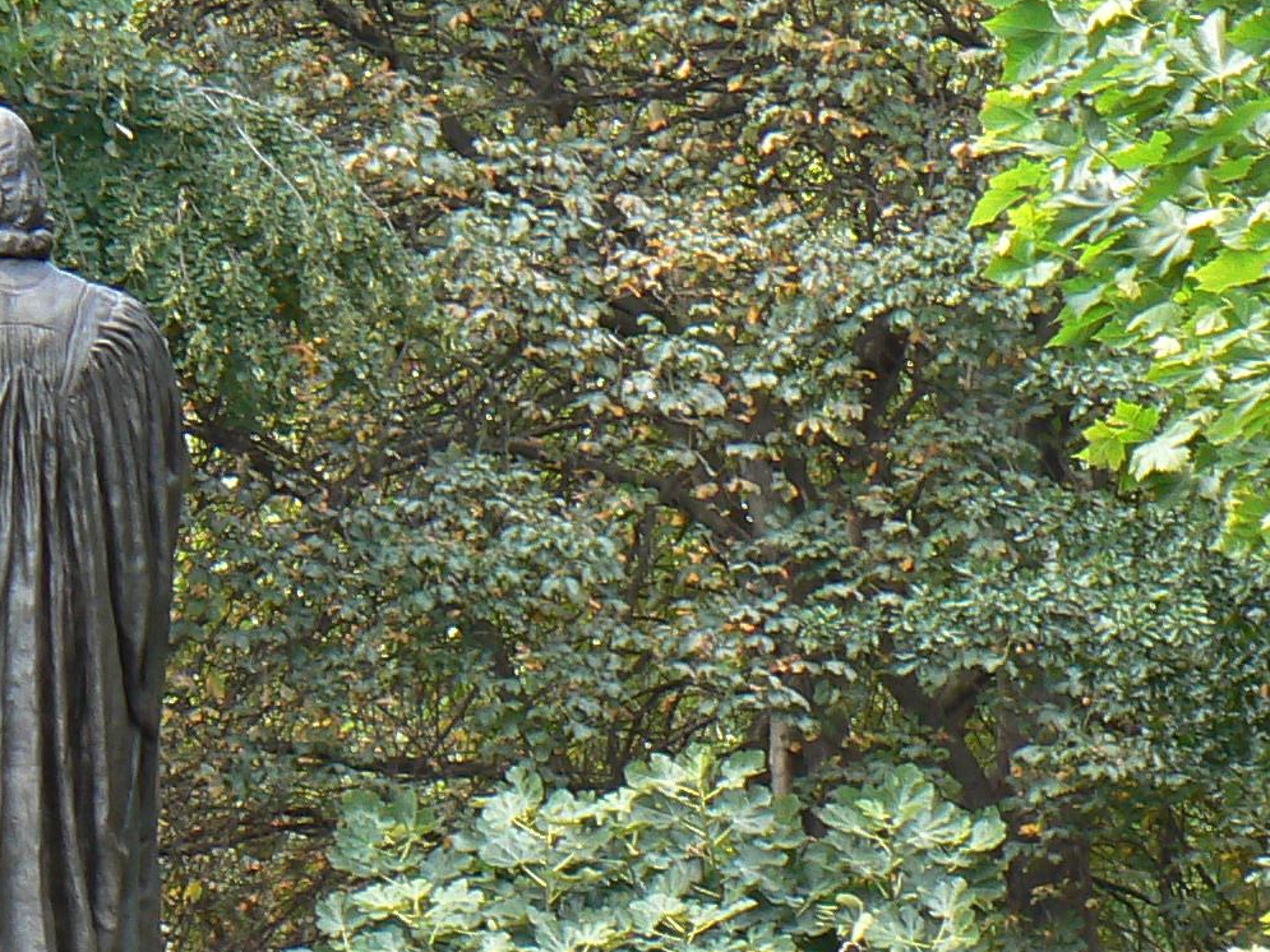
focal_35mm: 366
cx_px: 5
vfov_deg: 4.1
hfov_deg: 5.4
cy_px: 706
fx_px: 13426
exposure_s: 1/60
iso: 80
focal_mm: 21.6
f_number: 3.6
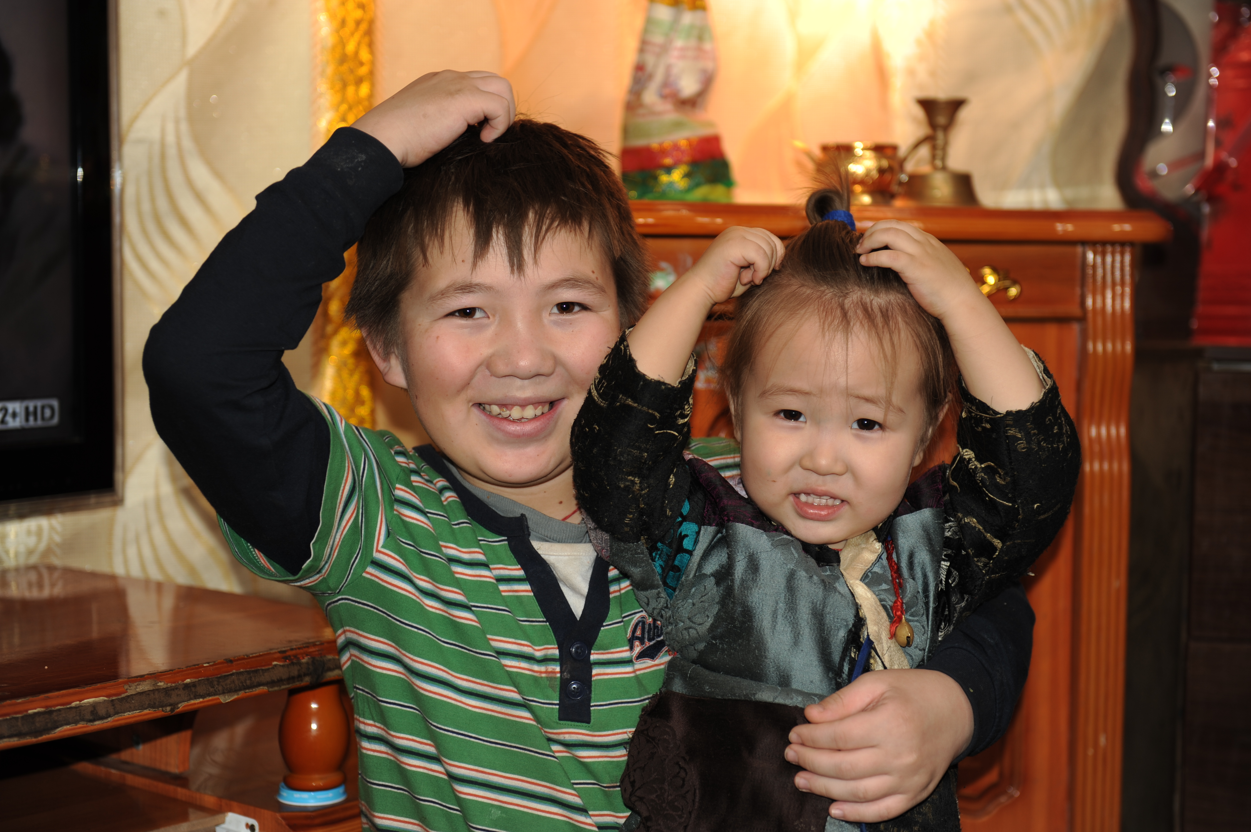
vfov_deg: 21.9
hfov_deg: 32.4
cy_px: 416
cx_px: 626
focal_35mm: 62
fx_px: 2153
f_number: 3.2
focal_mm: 62
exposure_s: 1/40
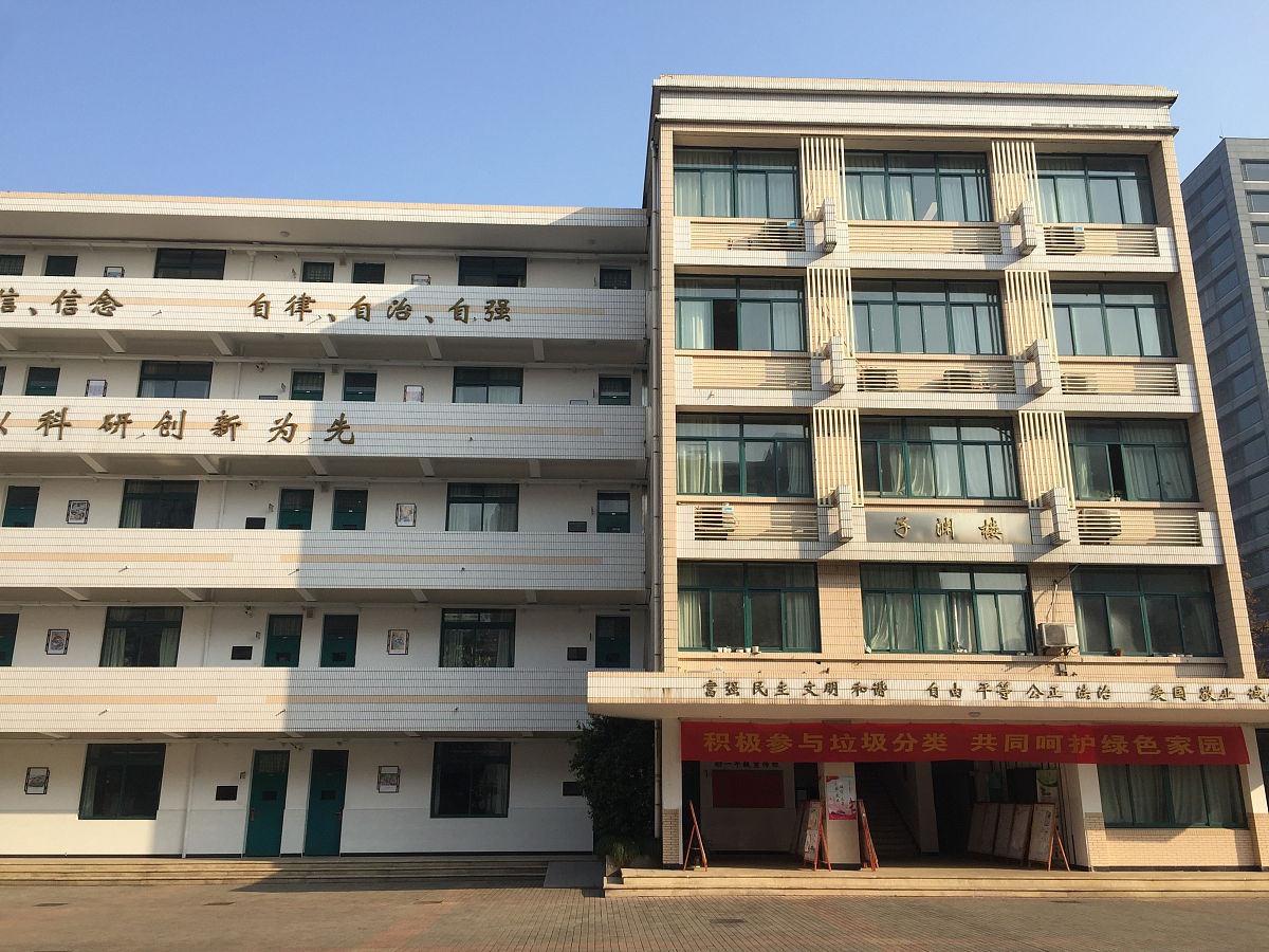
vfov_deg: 48.2
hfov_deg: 61.7
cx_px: 634
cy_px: 476
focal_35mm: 29
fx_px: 1063
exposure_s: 1/1163
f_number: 2.2
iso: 32
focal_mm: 4.15
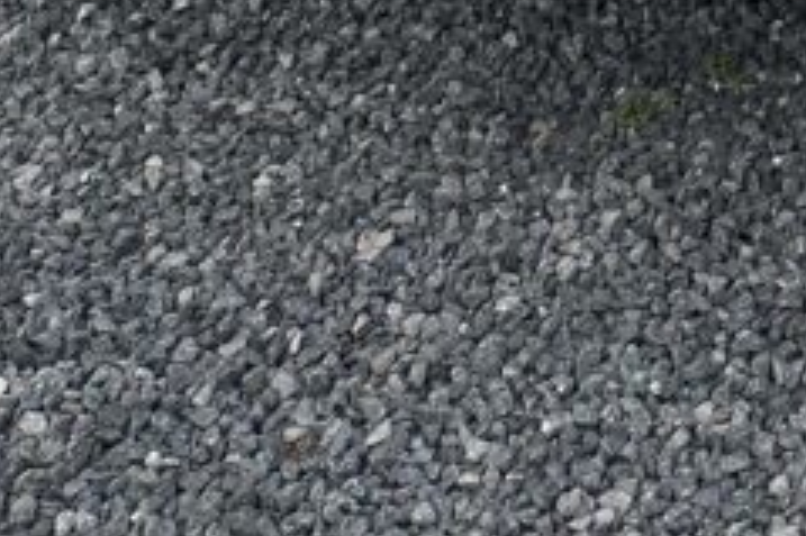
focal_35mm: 107
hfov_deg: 17.2
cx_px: 1217
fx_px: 2394
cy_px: -1187
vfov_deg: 9.4
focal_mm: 6.86
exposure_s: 1/1198
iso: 80
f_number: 1.78
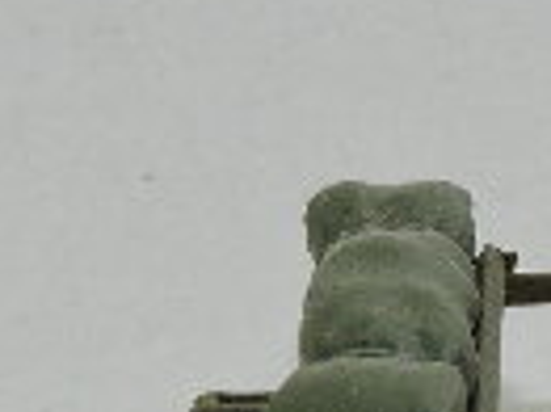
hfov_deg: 2.1
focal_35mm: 931
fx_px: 14806
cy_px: 851
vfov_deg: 1.6
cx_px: 744
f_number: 5
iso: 200
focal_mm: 24.2
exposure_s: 1/60
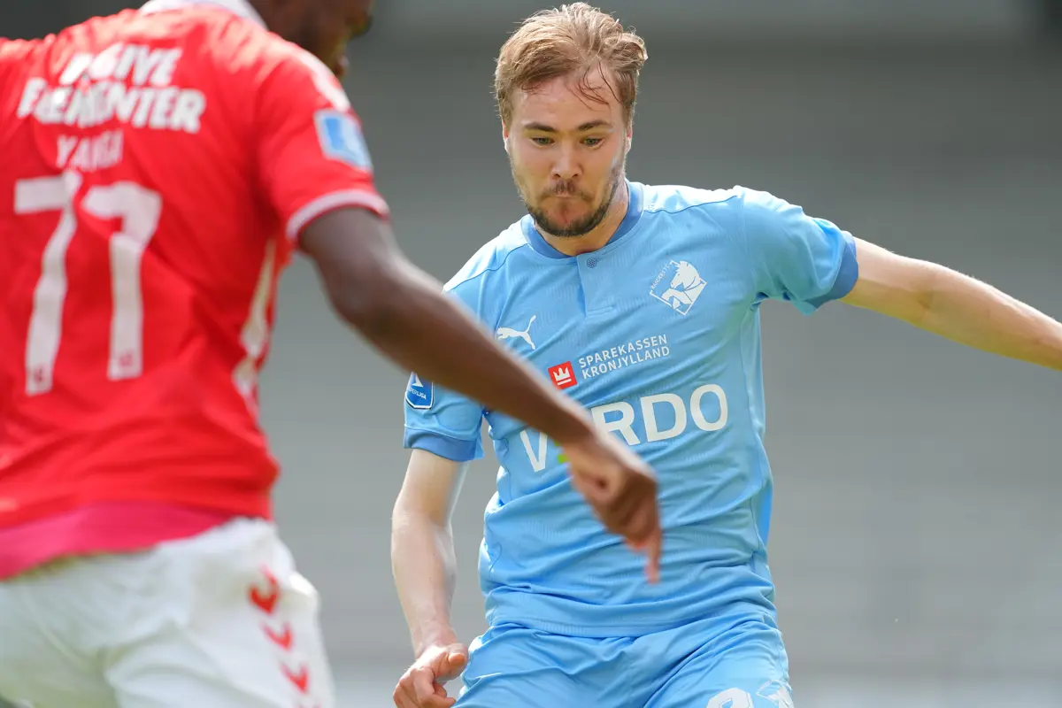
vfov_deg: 3.4
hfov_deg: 5.2
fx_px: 11799
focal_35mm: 400
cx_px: 531
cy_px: 354
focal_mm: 400
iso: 1000
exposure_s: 1/4000
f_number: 3.5
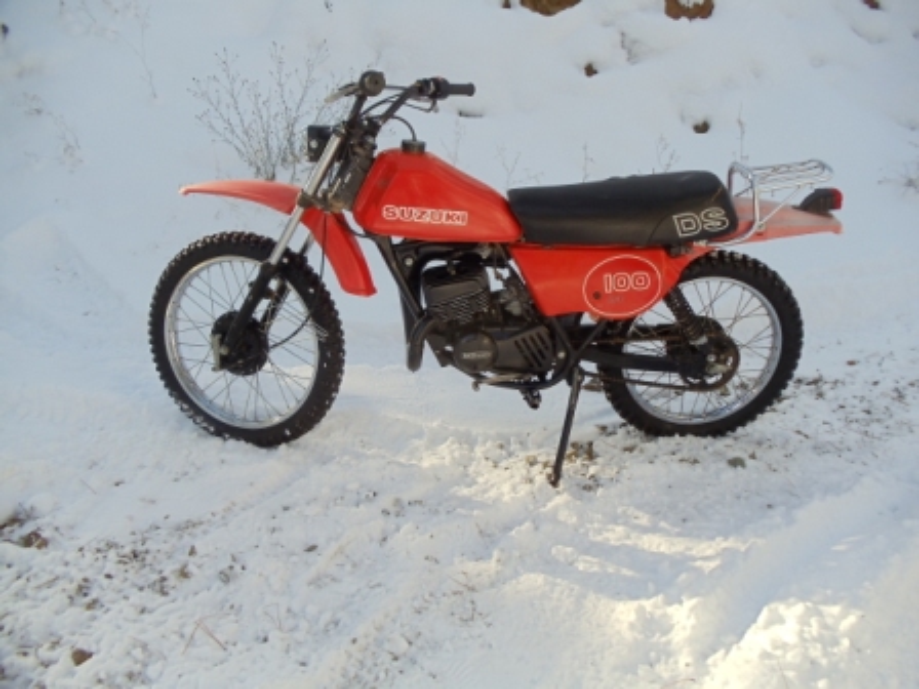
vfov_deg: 32.9
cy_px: 344
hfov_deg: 42.9
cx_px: 460
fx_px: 1168
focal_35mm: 44
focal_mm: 6
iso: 80
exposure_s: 1/250
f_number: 3.5
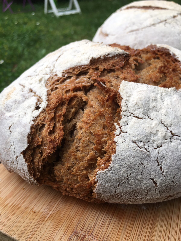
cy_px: 120
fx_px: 202
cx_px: 90
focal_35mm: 29
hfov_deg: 48.2
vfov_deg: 61.7
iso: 25
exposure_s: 1/405
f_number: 2.2
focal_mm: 4.15
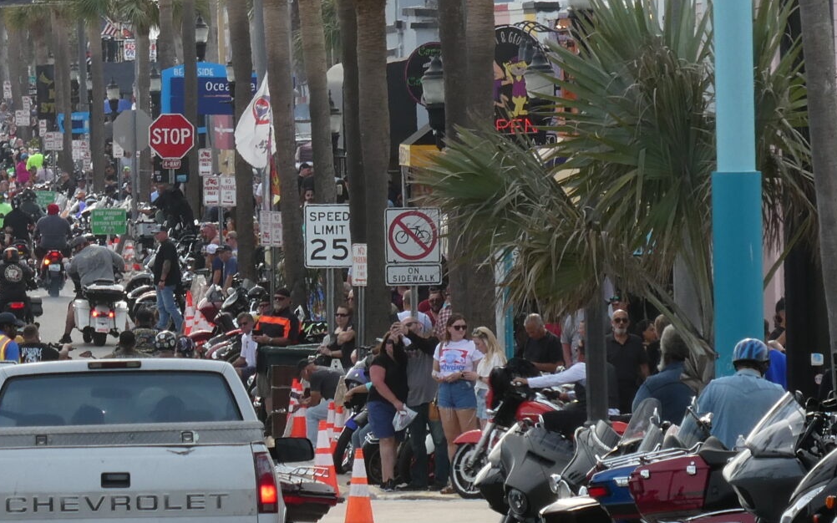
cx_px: 58
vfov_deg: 2.0
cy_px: 63
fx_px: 14825
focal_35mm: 650
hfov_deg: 3.2
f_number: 5.8
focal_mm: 53.8
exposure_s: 1/160
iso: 80
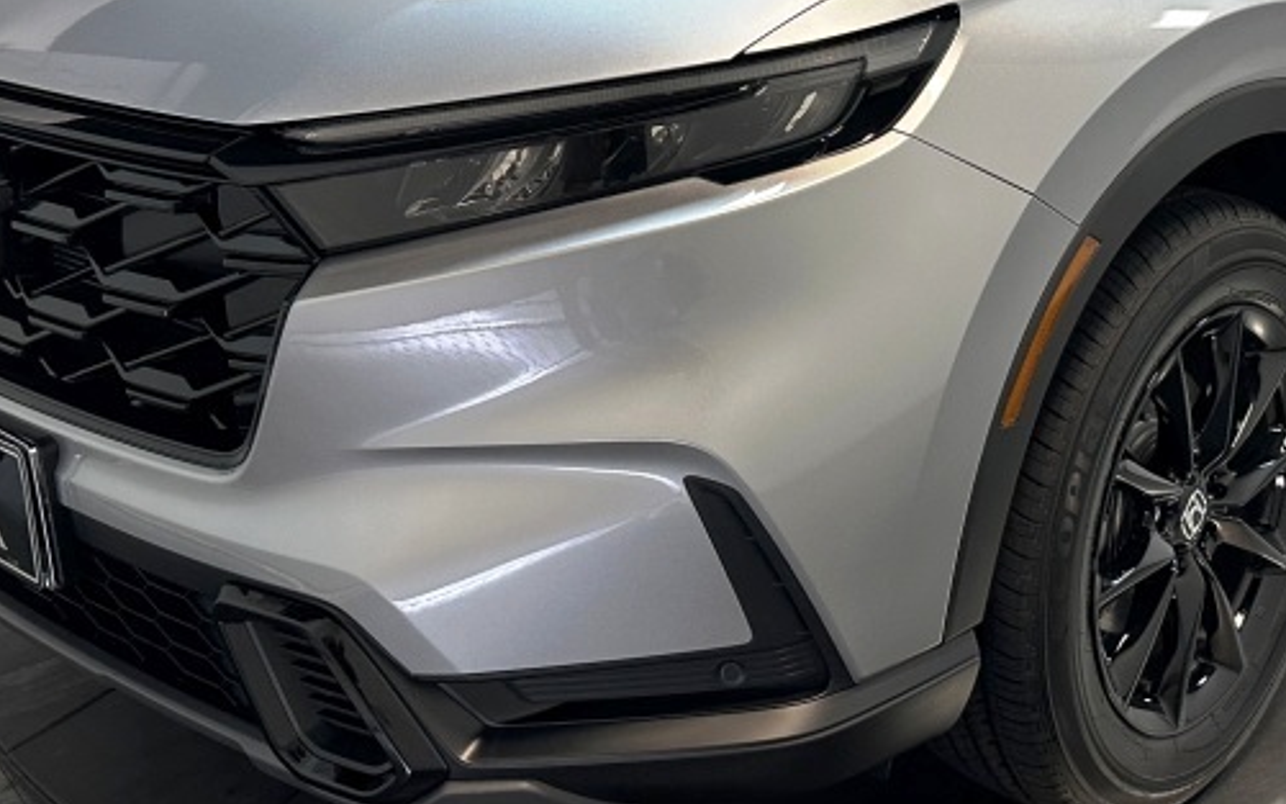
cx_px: 793
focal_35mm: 52
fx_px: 1822
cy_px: 198
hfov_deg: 38.7
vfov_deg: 24.6
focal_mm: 6.86
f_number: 1.78
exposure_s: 1/60
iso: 250
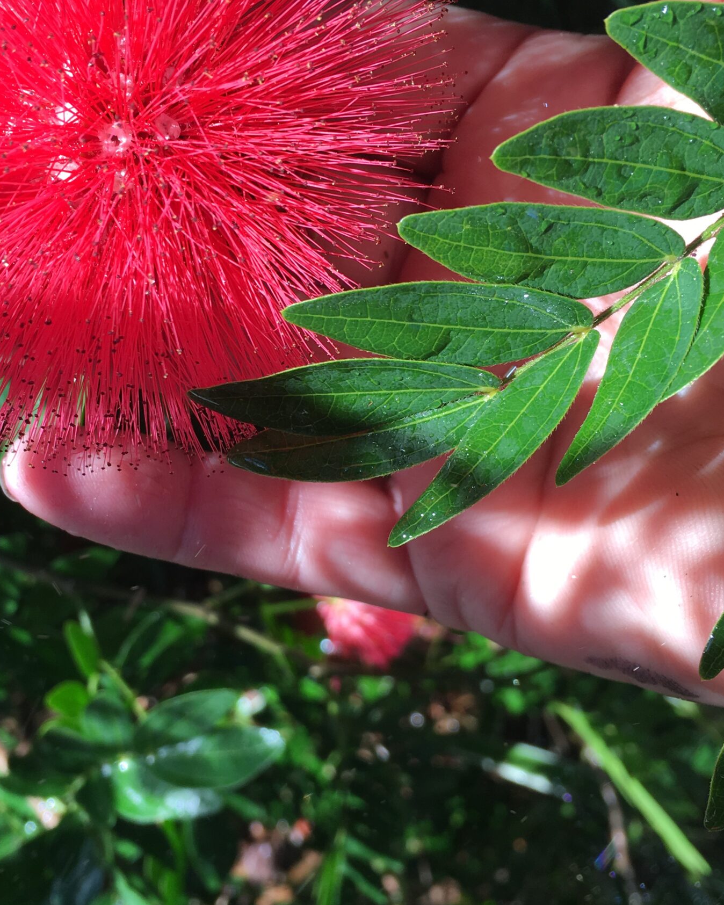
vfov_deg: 42.9
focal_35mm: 43
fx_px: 1152
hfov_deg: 34.7
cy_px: 487
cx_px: 279
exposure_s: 1/388
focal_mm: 4.15
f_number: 2.2
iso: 25
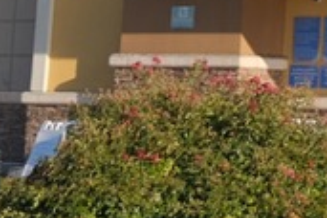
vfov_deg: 5.5
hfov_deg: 7.7
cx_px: 811
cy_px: -212
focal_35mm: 246
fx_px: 2234
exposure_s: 1/1500
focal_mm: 23.5
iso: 320
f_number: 4
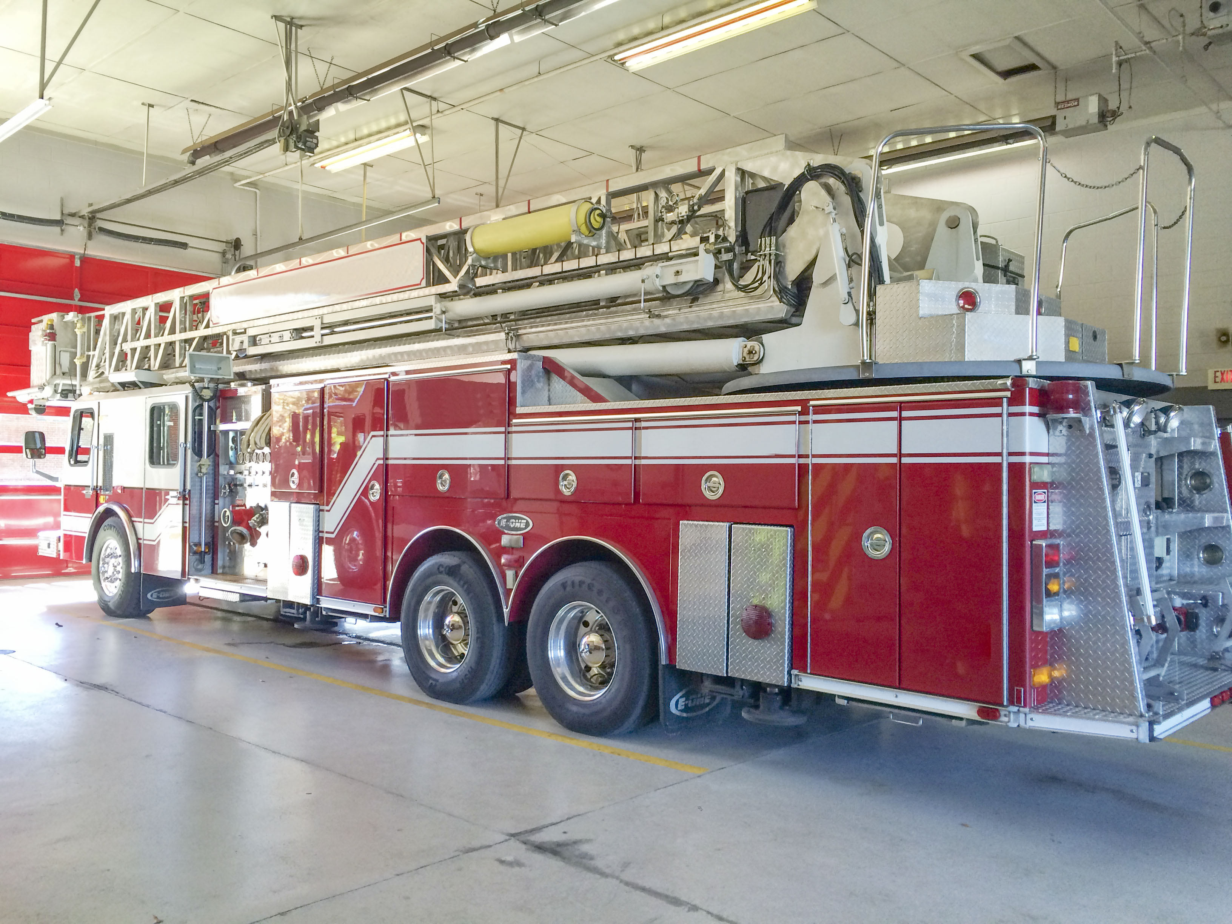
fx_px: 1032
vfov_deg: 48.2
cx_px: 616
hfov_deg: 61.7
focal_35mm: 29
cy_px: 462
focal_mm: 4.15
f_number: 2.2
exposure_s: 1/30
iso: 32
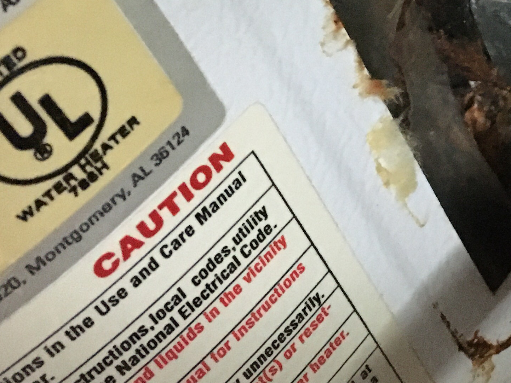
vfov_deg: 17.7
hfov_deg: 22.4
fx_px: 1196
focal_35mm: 81
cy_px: -17
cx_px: 603
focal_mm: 4.15
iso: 320
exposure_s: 1/15
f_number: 2.2
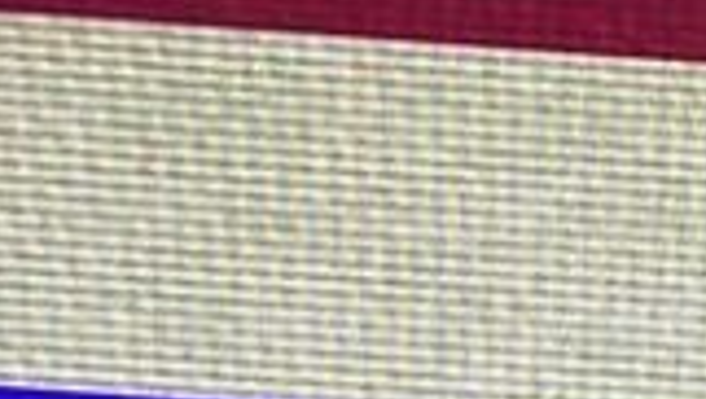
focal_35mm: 270
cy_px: 2697
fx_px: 5060
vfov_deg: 3.6
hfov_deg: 7.1
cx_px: 2149
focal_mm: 4.25
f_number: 1.8
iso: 64
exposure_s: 1/154
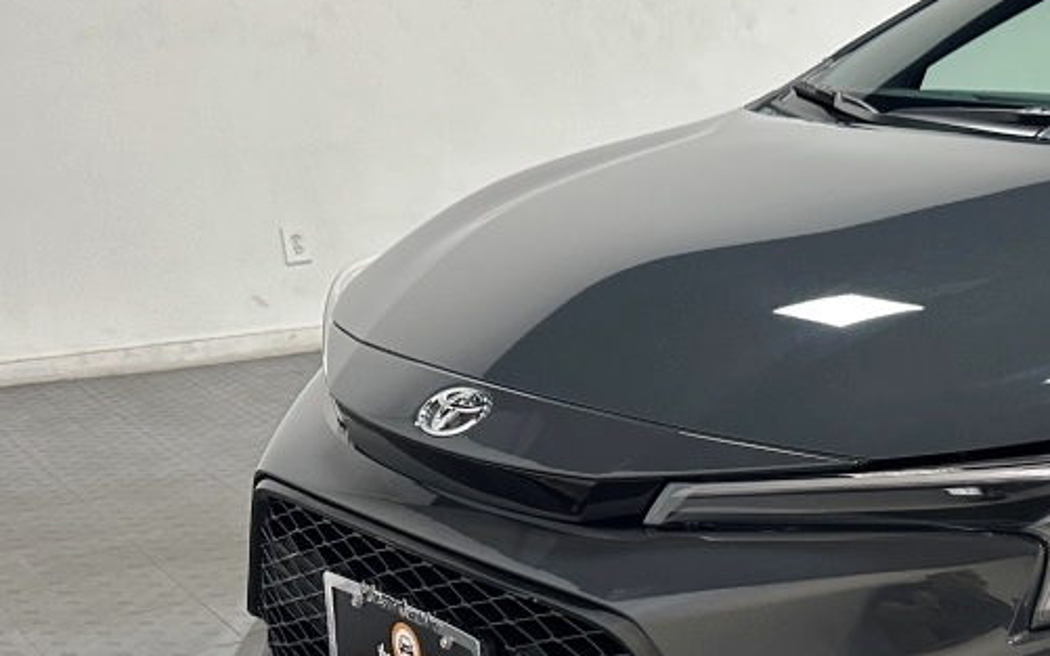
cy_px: 472
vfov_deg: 24.7
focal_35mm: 52
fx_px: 1488
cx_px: 1056
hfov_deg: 35.1
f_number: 1.78
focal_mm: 6.86
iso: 400
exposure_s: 1/60
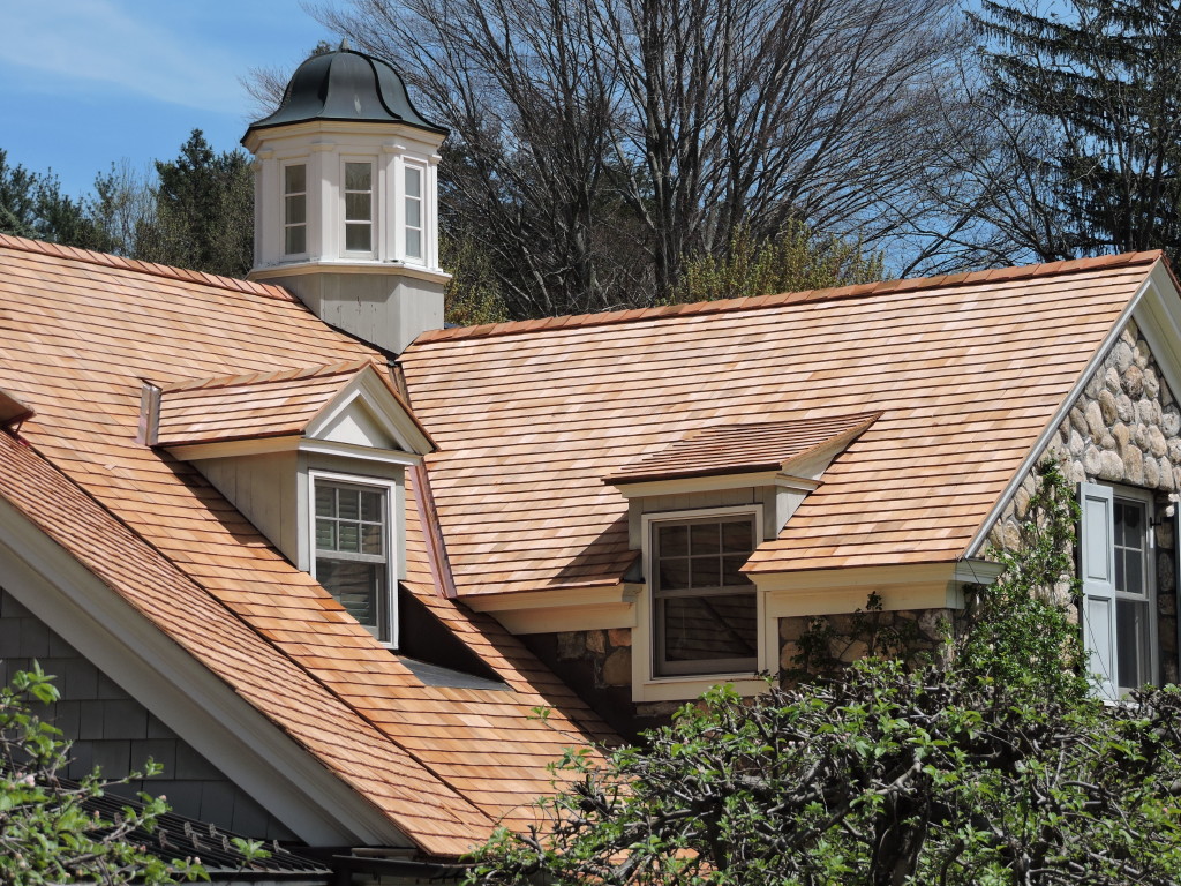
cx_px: 590
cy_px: 443
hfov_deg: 18.7
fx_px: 3582
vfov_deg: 14.1
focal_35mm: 105
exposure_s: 1/1000
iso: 100
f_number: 4.2
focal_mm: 18.7
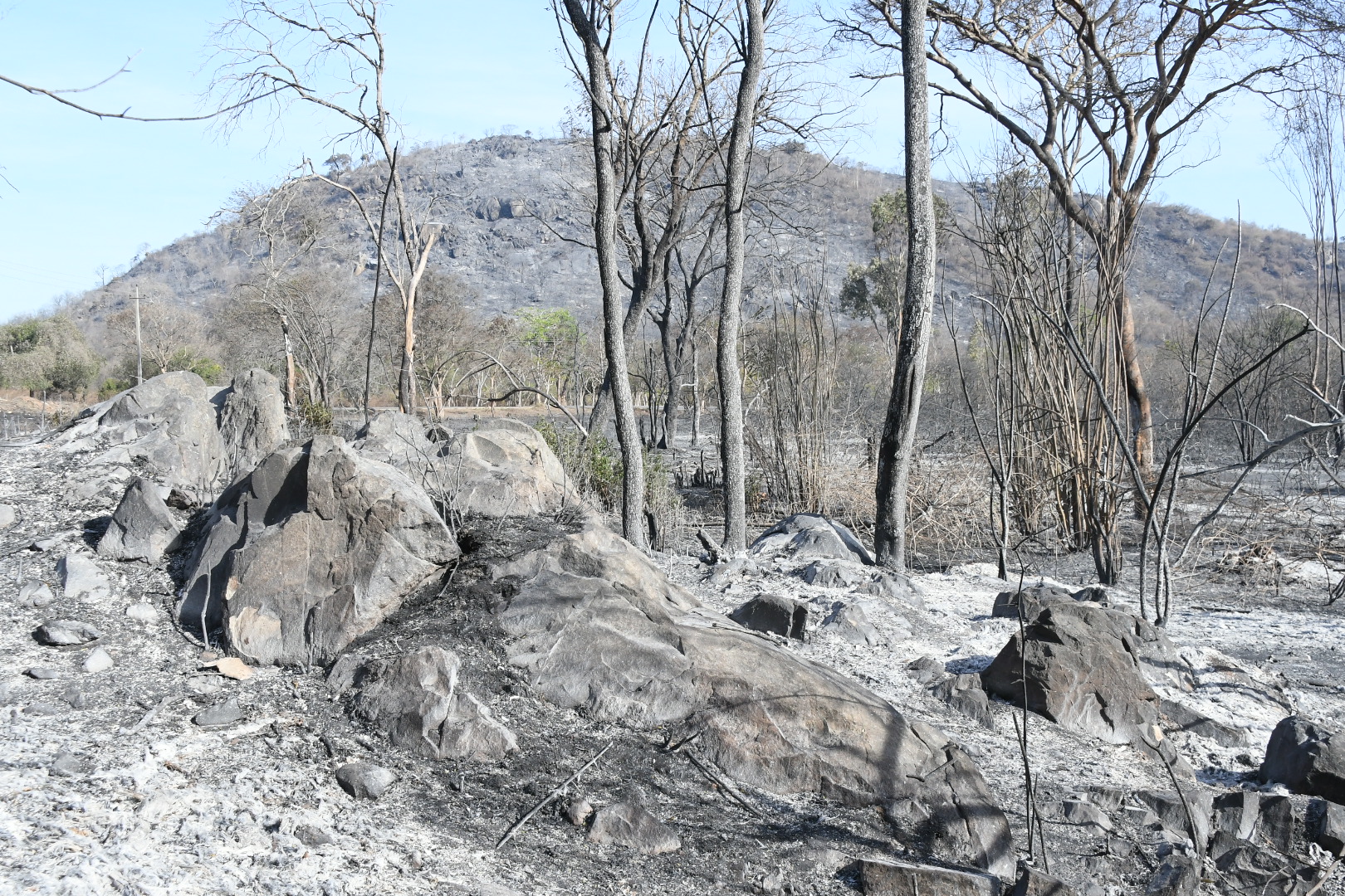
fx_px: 1569
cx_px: 672
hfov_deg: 46.4
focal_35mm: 42
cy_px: 448
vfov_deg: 31.9
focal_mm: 28
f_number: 8
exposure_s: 1/640
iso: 800
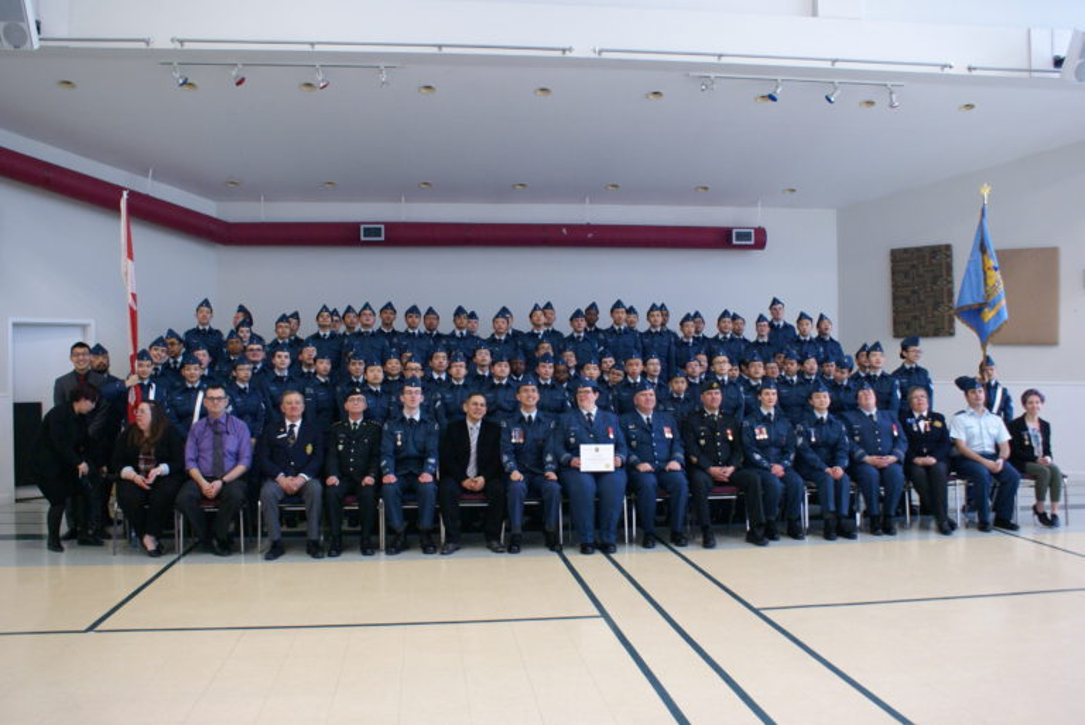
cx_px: 542
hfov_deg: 61.9
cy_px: 362
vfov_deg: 43.7
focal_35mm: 30
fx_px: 905
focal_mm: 20
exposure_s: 1/125
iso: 800
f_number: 4
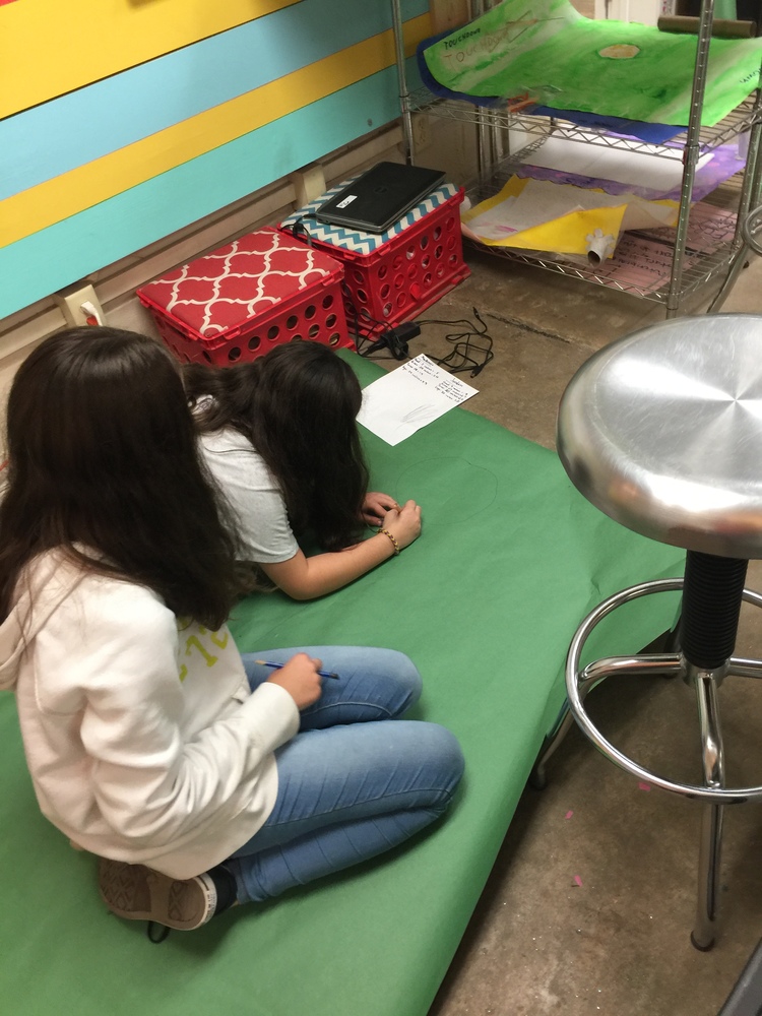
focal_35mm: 29
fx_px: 851
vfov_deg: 61.7
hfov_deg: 48.2
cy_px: 508
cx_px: 381
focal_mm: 4.15
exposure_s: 1/15
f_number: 2.2
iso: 50
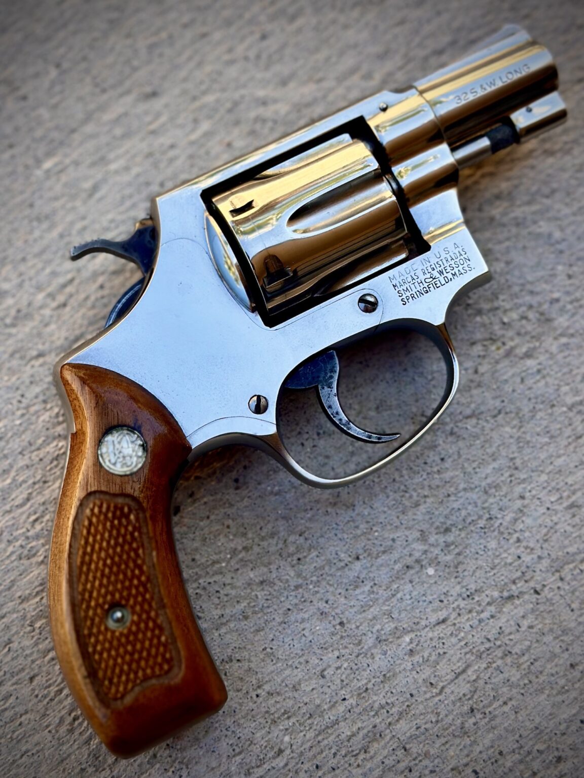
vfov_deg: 39.7
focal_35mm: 48
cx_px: 292
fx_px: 1080
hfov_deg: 30.3
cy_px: 389
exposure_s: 1/1000
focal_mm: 6.86
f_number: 1.78
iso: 80
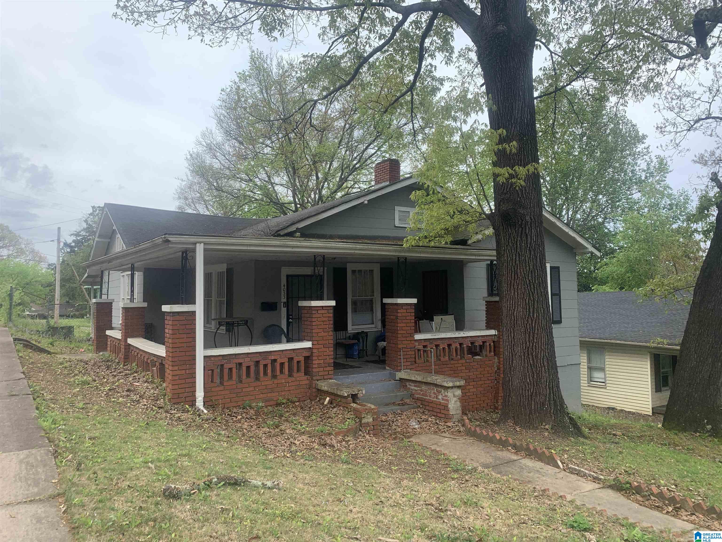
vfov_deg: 53.1
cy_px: 271
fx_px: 542
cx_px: 361
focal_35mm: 26
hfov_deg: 67.3
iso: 25
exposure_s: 1/981
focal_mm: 4.25
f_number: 1.8
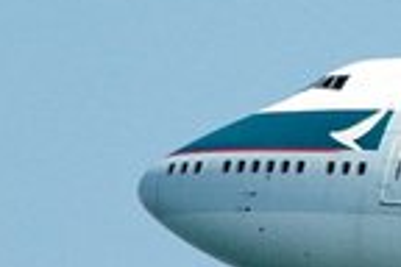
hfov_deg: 1.0
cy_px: 282
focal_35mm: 2139
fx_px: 23824
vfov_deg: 0.6
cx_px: 1261
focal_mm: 200
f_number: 8
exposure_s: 1/800
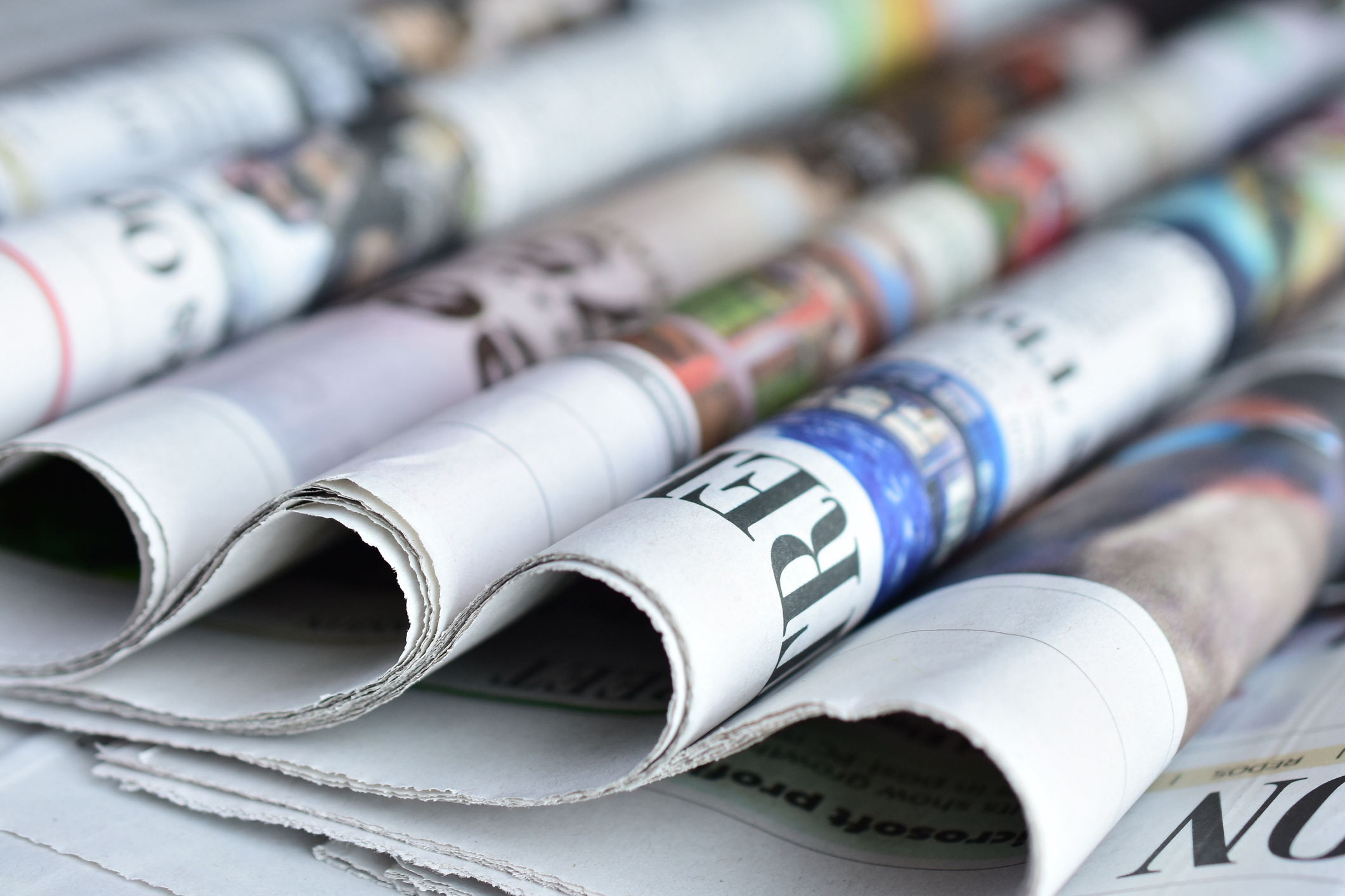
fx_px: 2241
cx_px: 672
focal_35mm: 60
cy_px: 448
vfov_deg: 22.6
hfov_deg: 33.4
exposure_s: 1/80
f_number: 4.5
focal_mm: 40
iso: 320
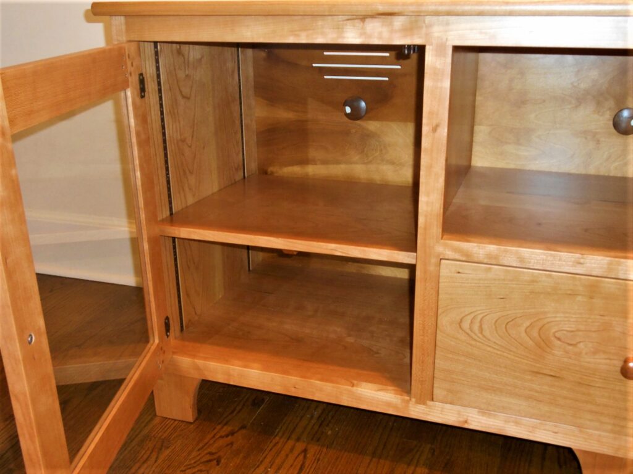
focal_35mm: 35
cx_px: 316
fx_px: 640
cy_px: 237
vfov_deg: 40.7
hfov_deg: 52.6
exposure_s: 1/8
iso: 400
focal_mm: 6.3
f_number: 3.7
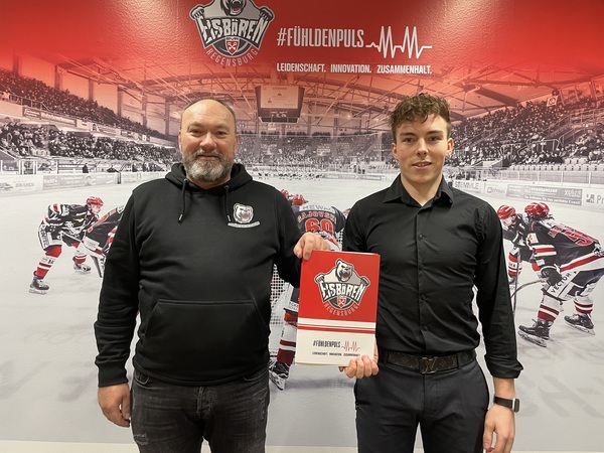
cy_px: 226
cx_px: 302
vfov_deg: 53.1
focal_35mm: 26
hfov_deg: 67.3
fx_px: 454
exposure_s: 1/50
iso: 125
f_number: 1.6
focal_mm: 4.2
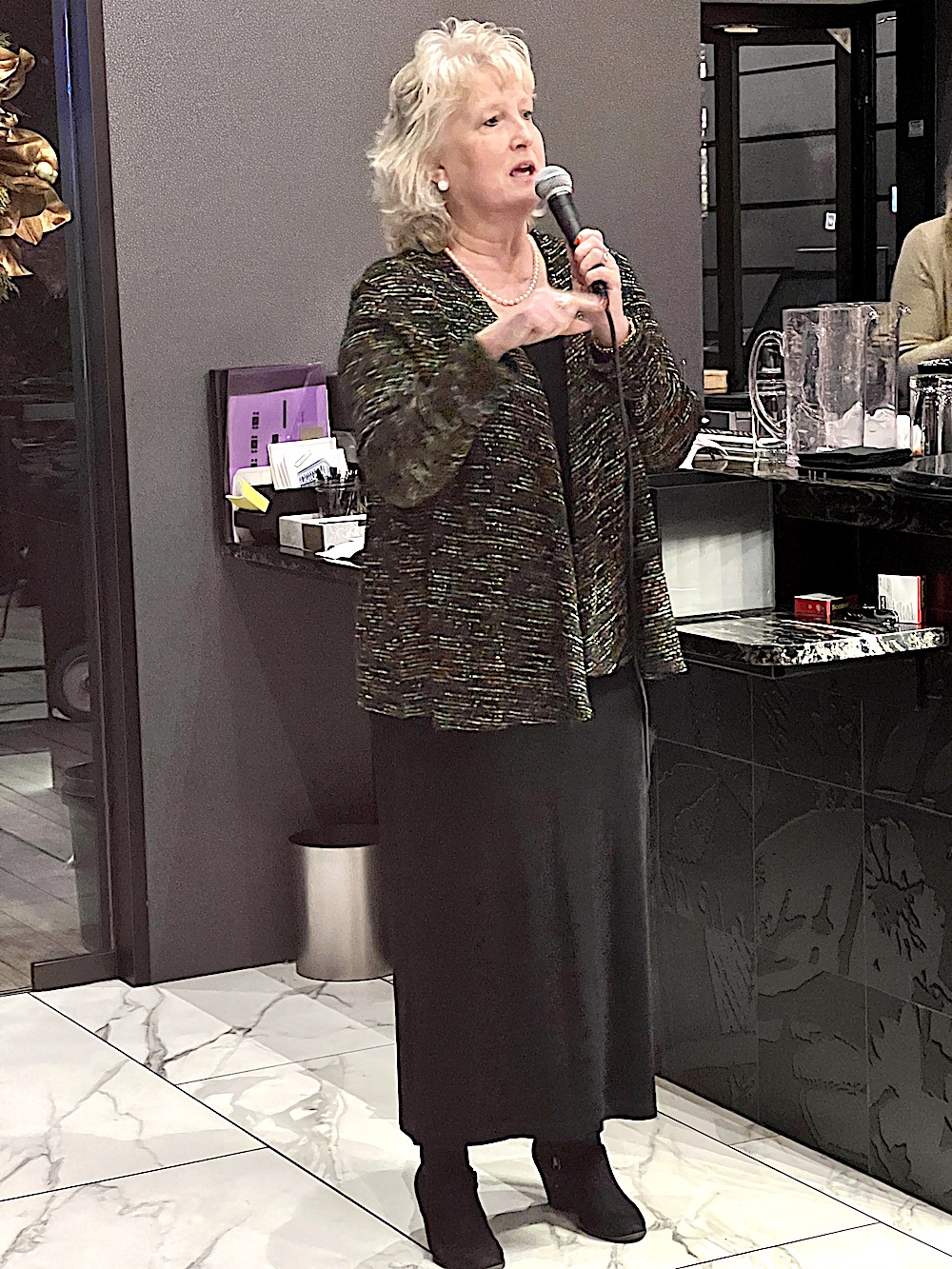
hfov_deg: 19.1
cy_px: 634
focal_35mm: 77
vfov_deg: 25.3
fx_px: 2823
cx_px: 476
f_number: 2.8
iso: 1600
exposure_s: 1/20
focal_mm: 9
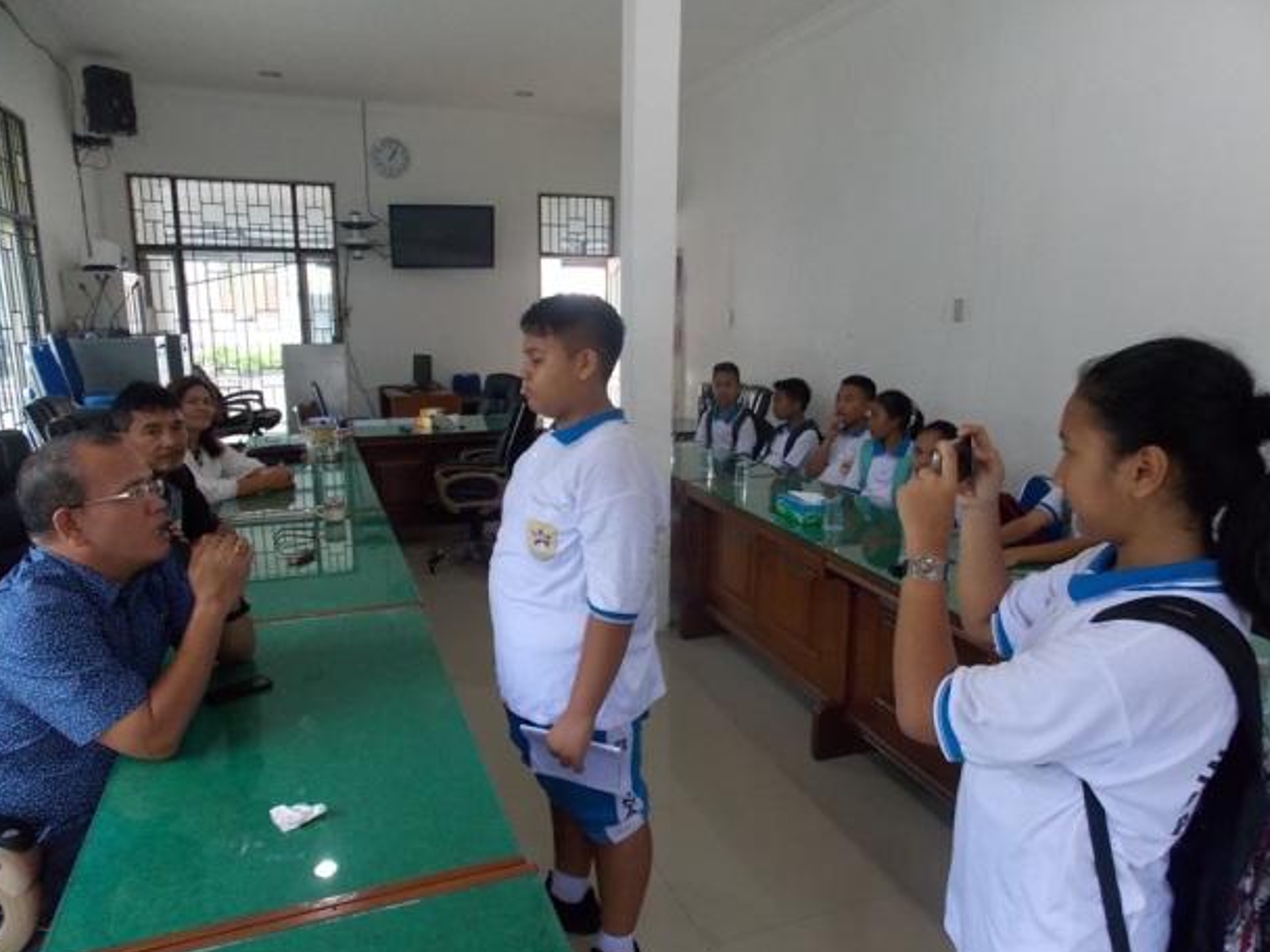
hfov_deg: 71.6
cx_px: 631
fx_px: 881
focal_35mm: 24
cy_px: 493
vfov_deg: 56.8
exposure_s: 1/30
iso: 250
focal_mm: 4
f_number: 3.1
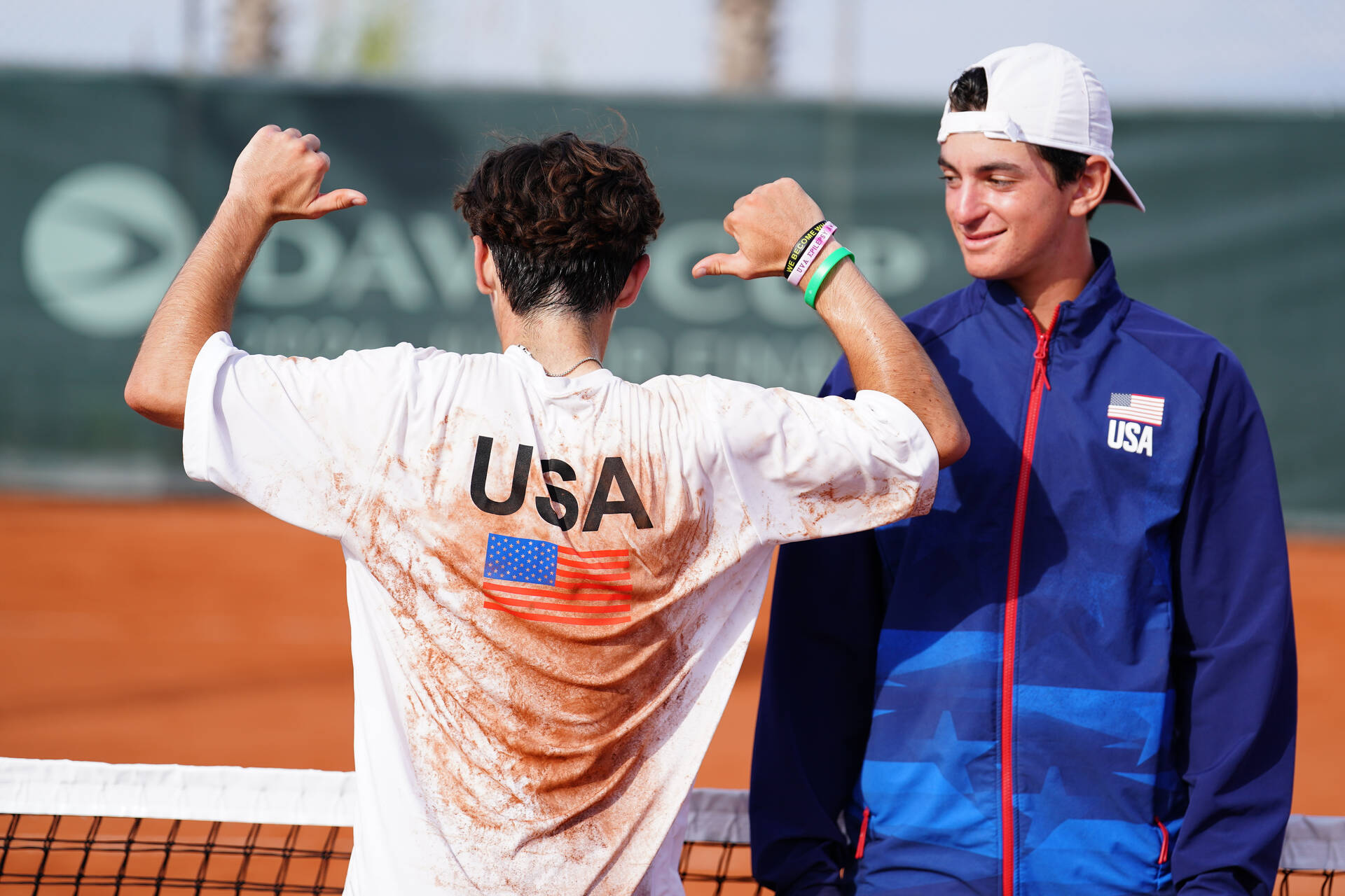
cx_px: 672
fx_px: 4894
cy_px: 448
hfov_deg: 15.6
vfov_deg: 10.5
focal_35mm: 131
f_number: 2.8
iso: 200
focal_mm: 131
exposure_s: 1/2500
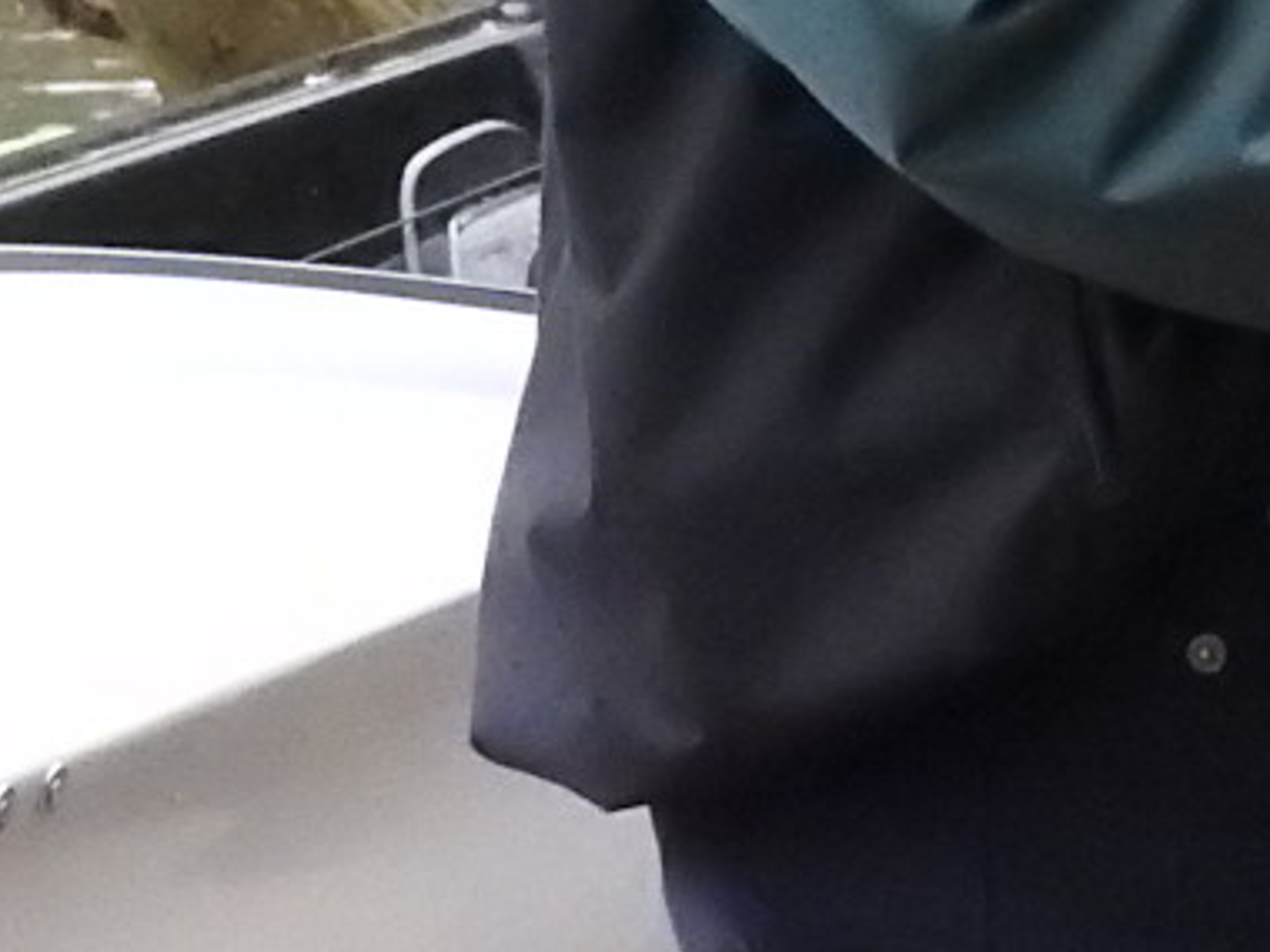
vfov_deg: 3.1
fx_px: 17610
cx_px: 1200
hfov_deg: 4.1
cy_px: -1079
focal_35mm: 480
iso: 1600
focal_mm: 17
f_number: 4.8
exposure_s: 1/500
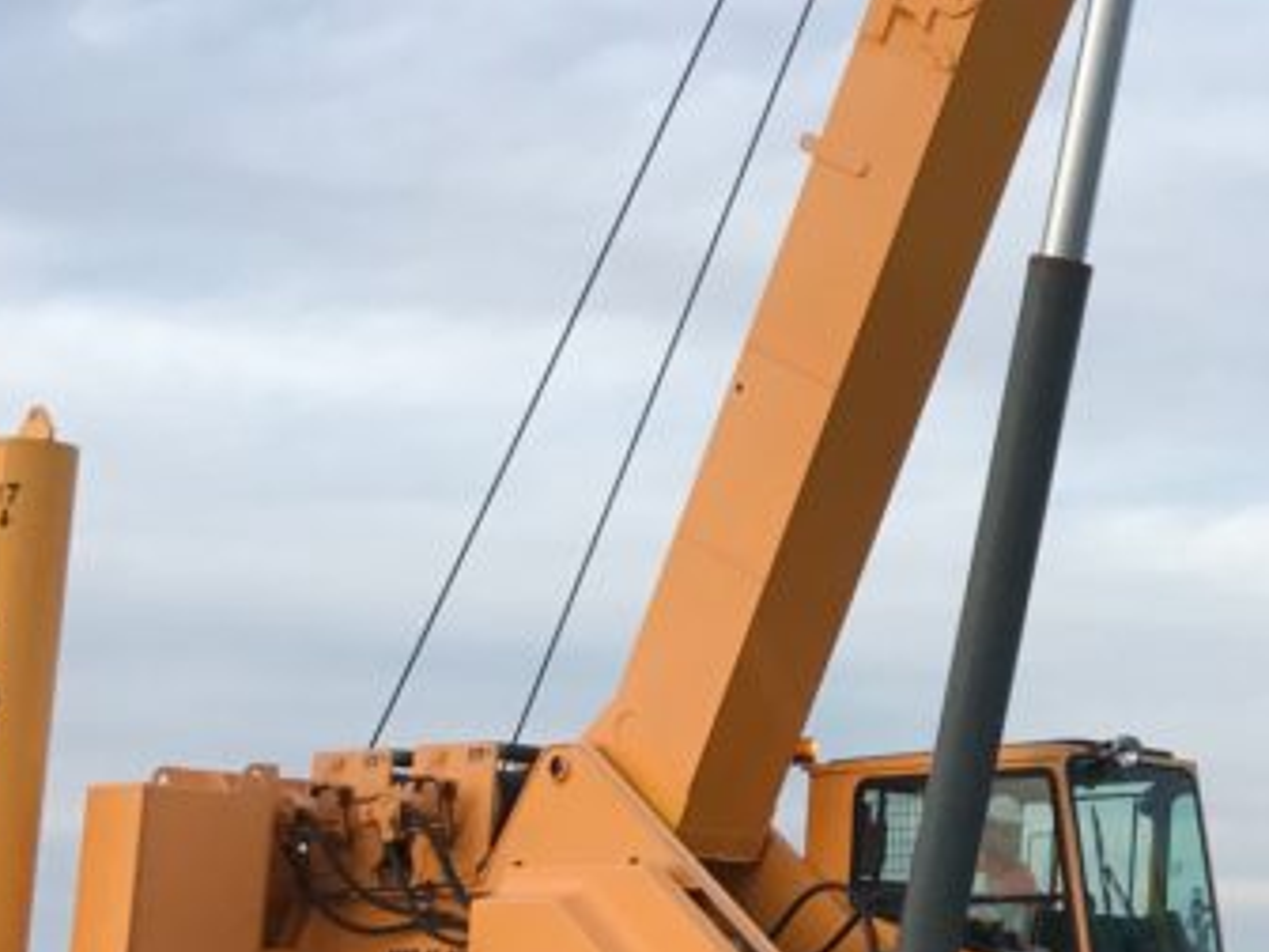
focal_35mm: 90
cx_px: 1805
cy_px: 559
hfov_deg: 19.5
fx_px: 3299
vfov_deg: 16.4
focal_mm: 3.99
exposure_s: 1/689
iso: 20
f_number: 1.8
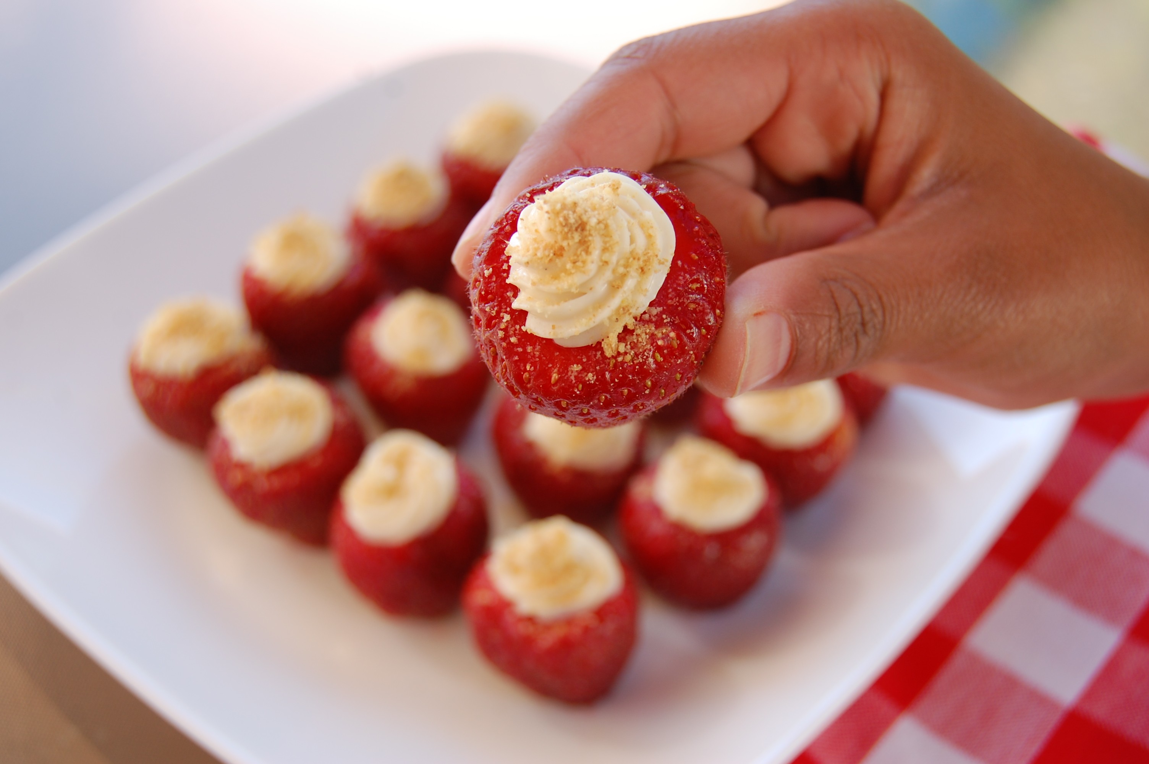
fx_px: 1674
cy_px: 382
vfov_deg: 25.7
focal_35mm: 52
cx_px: 574
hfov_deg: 37.9
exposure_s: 1/125
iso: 200
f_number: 5.6
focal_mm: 35
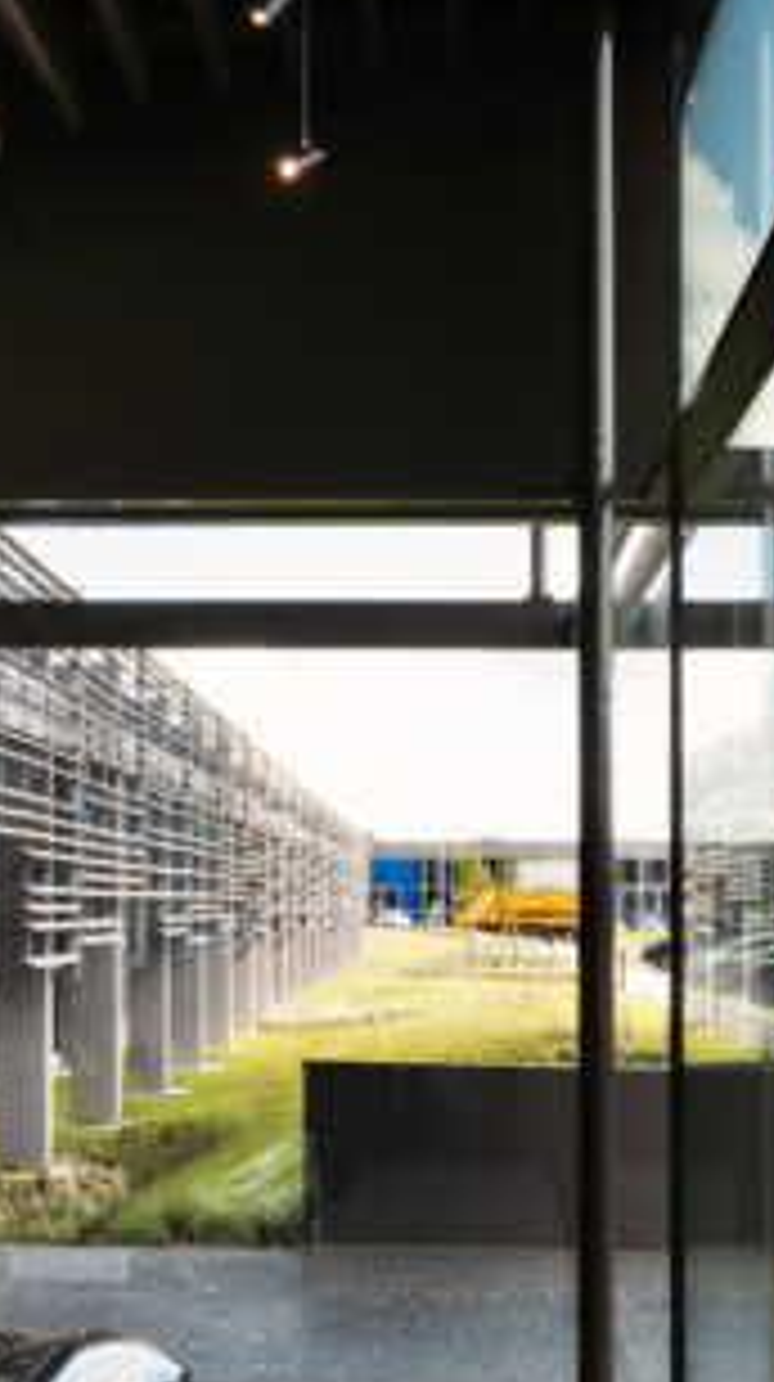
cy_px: 632
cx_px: 194
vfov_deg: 42.1
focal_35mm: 49
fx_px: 1793
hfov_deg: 24.1
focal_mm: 14
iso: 160
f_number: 18
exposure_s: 1/30
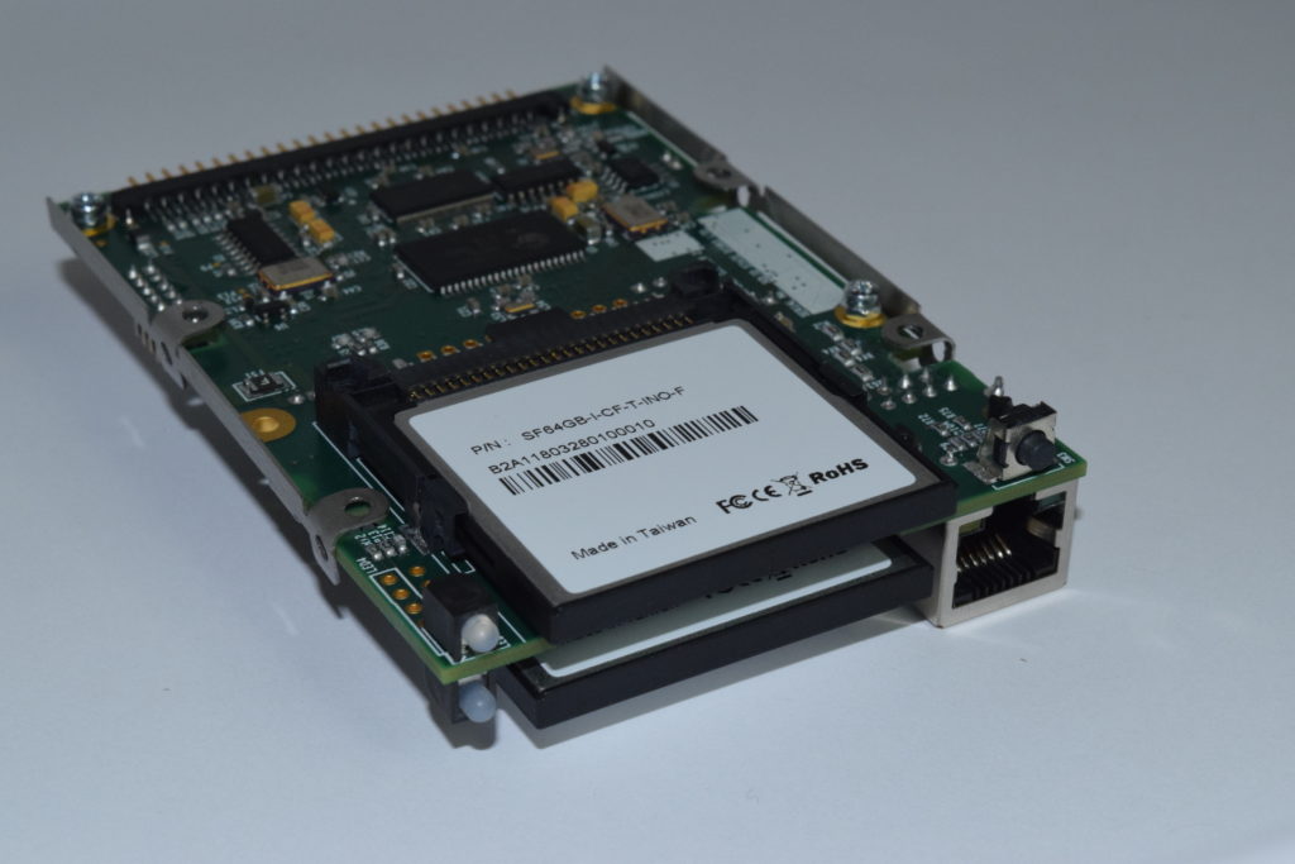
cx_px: 648
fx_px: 2968
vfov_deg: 16.6
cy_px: 432
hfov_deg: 24.6
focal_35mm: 82
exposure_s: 1/60
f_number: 16
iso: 1600
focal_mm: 55
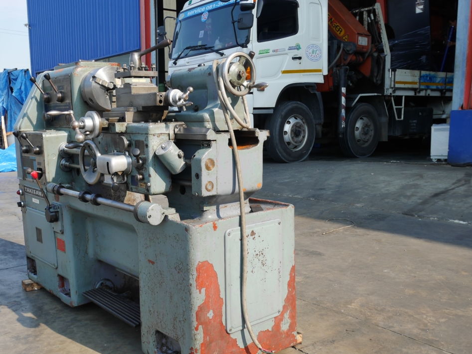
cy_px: 210
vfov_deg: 37.6
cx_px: 187
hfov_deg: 48.6
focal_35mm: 38
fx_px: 518
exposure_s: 1/250
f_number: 6.3
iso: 200
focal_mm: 15
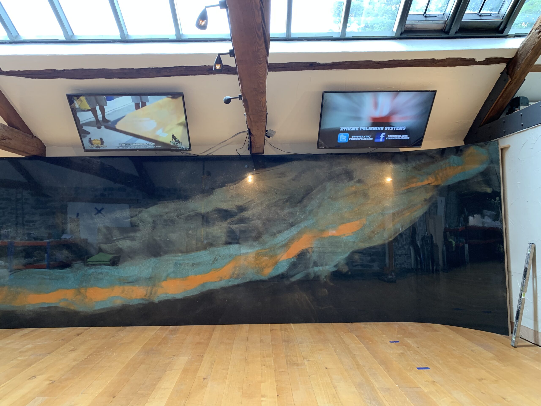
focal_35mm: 26
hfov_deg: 67.3
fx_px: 406
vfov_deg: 53.1
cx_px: 270
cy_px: 203
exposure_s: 1/50
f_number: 1.8
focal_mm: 4.25
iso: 125
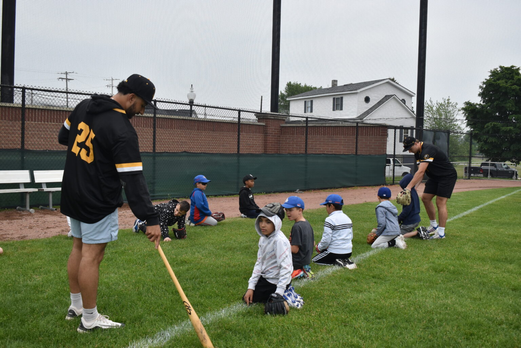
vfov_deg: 35.5
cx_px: 260
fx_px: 543
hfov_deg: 51.3
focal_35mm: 38
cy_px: 174
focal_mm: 25
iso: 400
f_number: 5.6
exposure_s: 1/1600
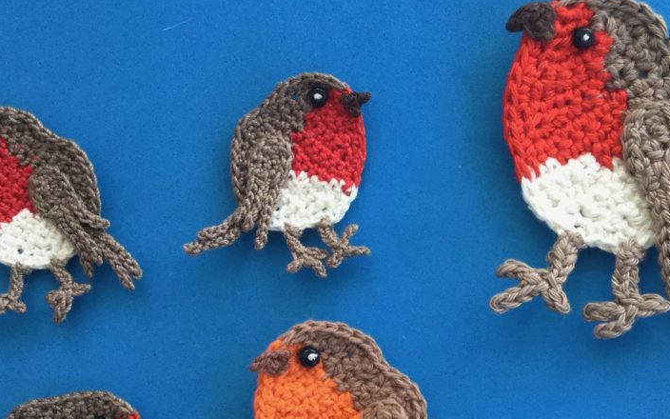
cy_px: 329
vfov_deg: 22.9
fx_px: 1023
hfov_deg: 36.1
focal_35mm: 56
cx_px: 417
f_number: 2.4
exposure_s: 1/33
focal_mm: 3.3
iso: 25
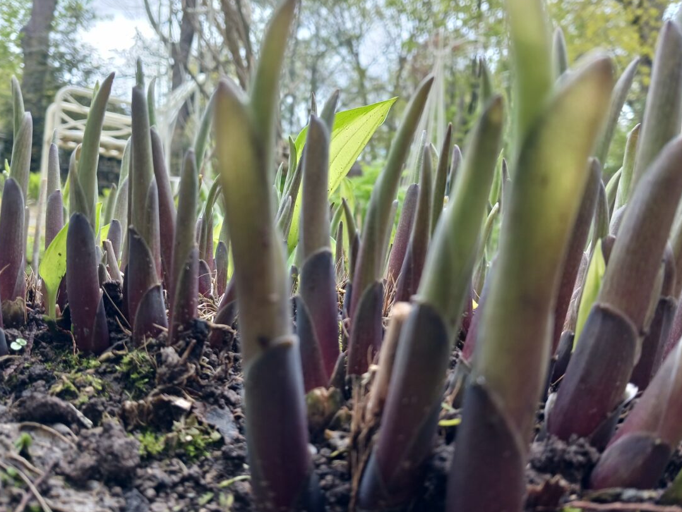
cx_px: 333
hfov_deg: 60.0
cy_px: 255
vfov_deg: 46.8
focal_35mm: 30
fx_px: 591
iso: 50
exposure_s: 1/60
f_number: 1.8
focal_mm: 4
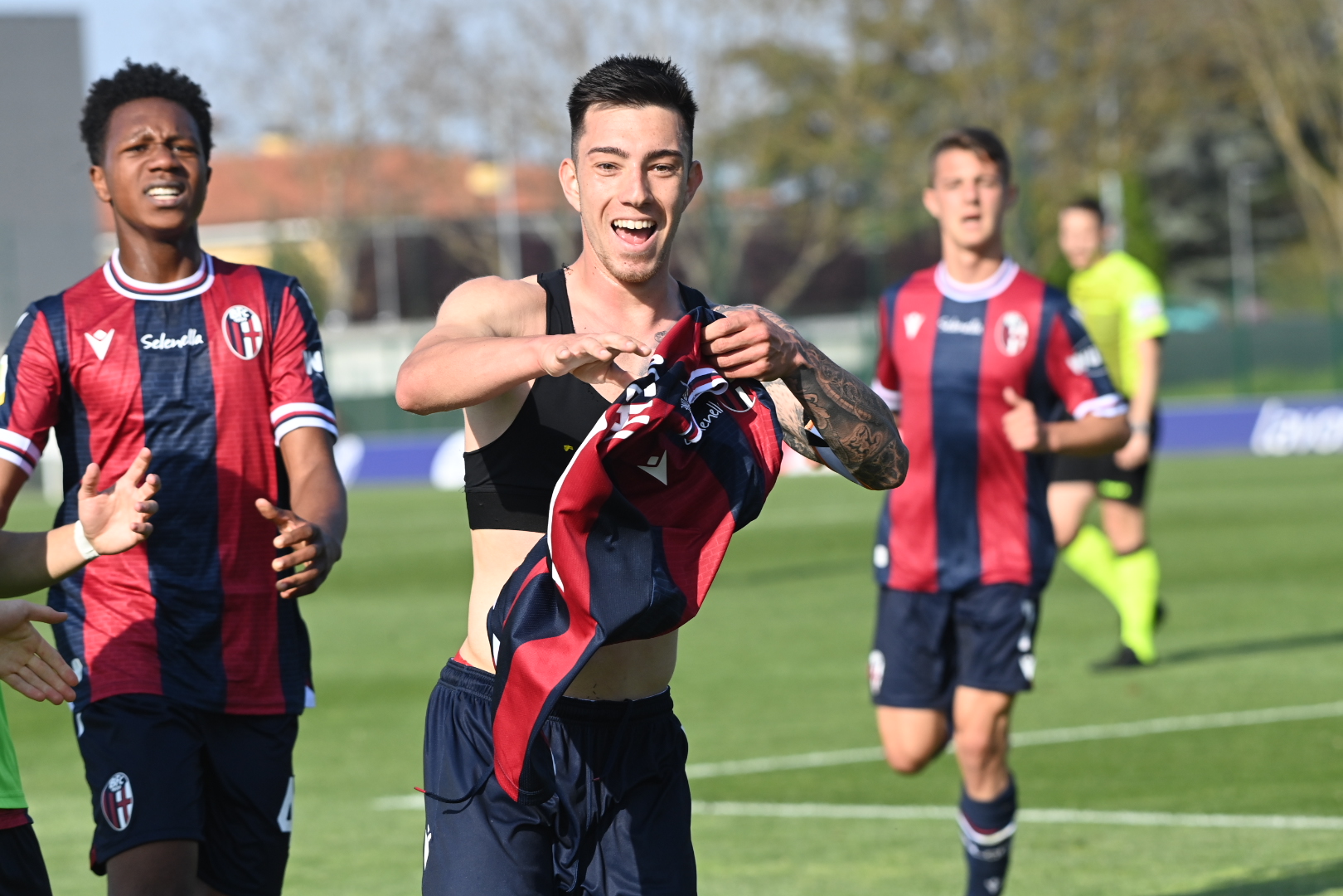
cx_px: 672
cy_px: 448
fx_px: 7461
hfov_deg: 10.3
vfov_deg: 6.9
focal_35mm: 200
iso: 1250
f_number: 6.3
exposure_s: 1/4000
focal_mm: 200
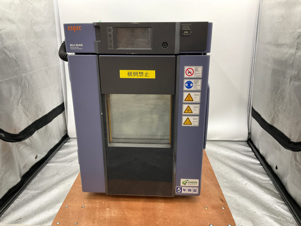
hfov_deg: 61.7
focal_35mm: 29
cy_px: 113
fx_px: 252
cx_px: 150
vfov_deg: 48.2
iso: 64
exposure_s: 1/50
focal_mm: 3
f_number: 1.8
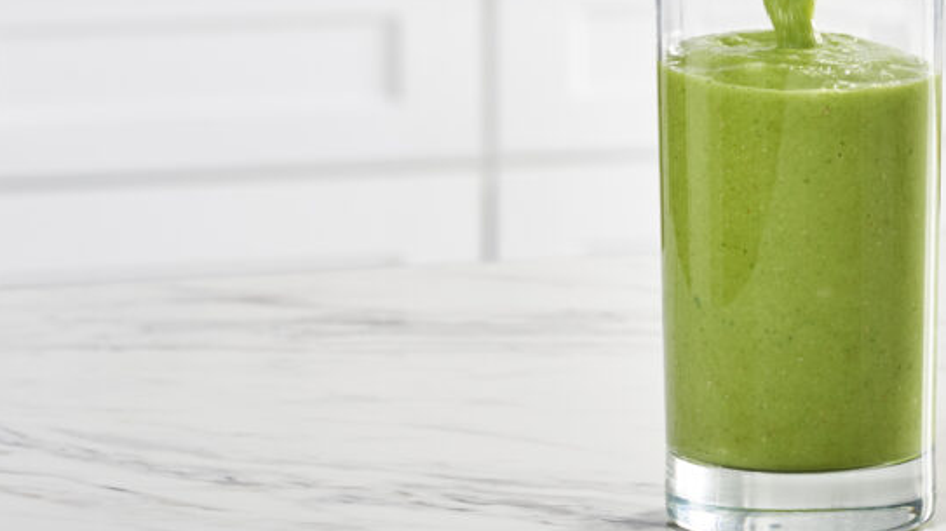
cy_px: -13
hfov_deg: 12.7
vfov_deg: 7.2
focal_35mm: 168
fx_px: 4213
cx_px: 789
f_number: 9
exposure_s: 1/200
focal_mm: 85
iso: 400
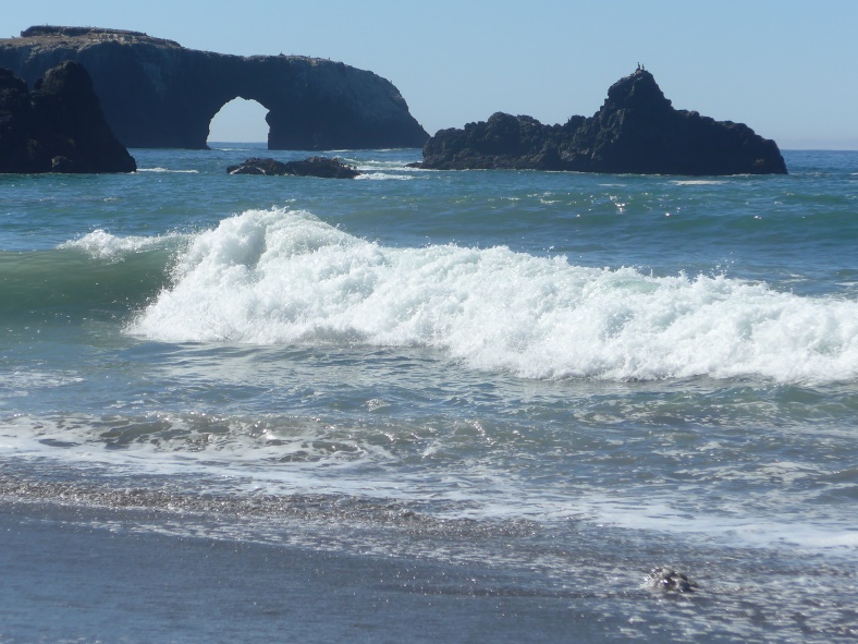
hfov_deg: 13.0
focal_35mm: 152
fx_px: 3768
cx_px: 344
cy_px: 257
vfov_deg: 9.8
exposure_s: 1/1000
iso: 80
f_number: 5
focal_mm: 22.9
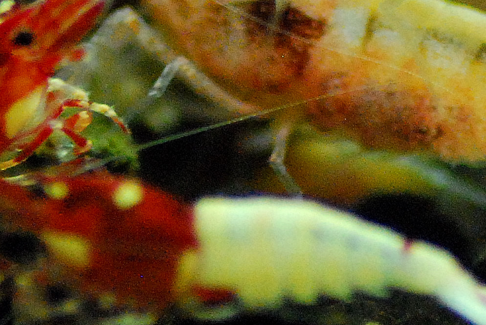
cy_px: -160
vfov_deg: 2.6
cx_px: 78
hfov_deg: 3.9
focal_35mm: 526
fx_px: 7108
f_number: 4.5
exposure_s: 1/40
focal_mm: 90
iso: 1600
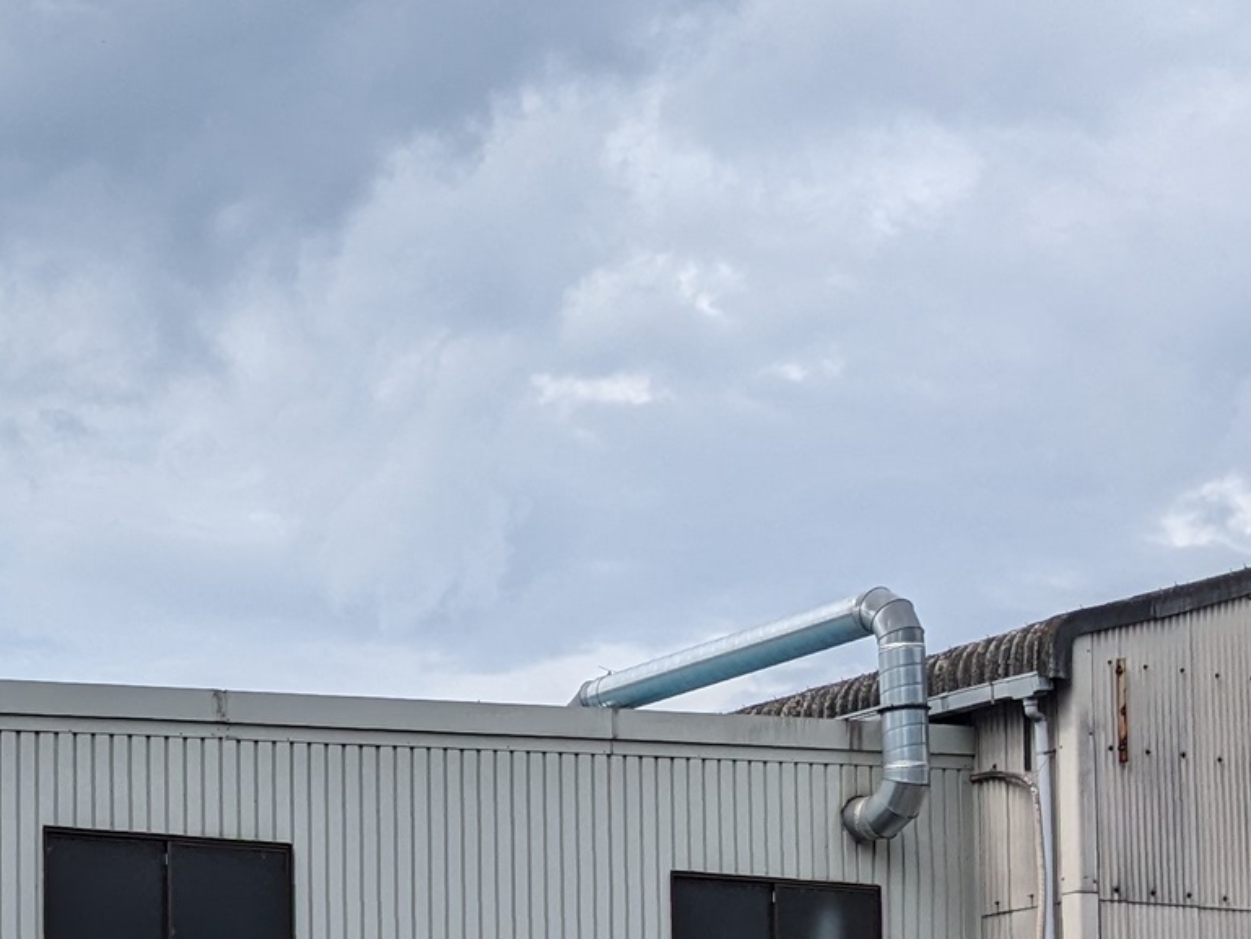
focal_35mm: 91
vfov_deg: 15.9
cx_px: 102
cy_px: 994
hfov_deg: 21.0
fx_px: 3289
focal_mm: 4.38
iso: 66
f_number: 1.73
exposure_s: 1/2924
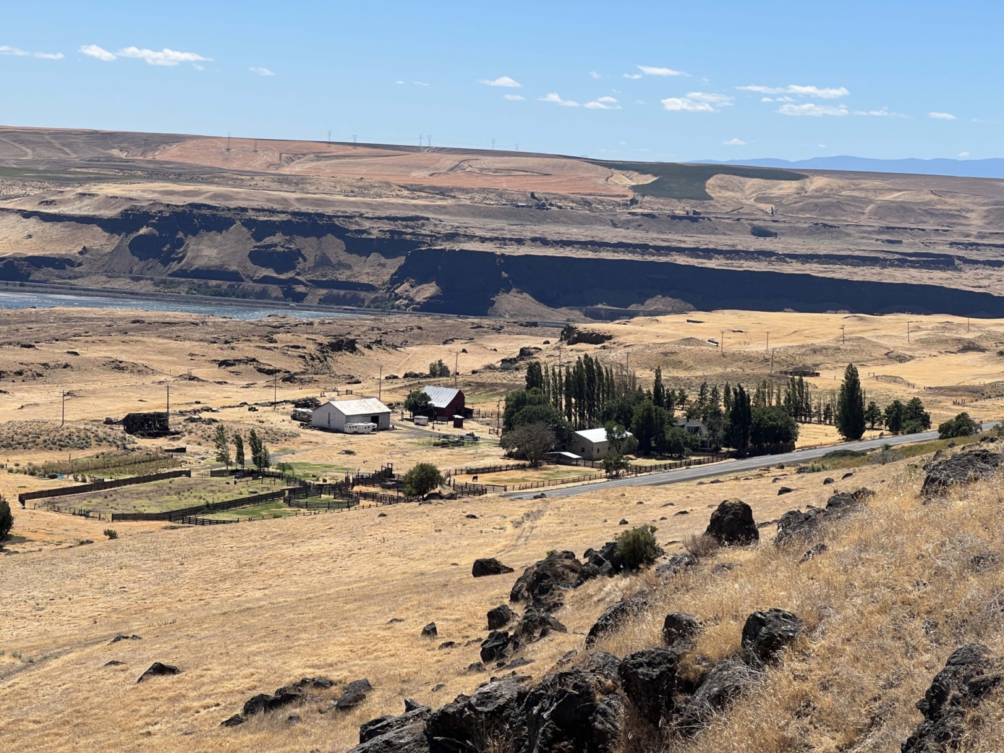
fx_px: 2233
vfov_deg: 19.1
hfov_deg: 25.3
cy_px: 376
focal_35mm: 77
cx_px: 502
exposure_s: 1/1043
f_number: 2.8
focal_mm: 9
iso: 32
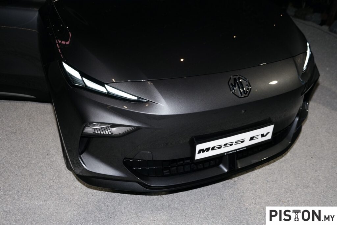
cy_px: 112
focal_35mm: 32
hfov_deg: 58.7
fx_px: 299
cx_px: 168
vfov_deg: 41.1
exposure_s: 1/125
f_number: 3.2
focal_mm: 21.4
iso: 500
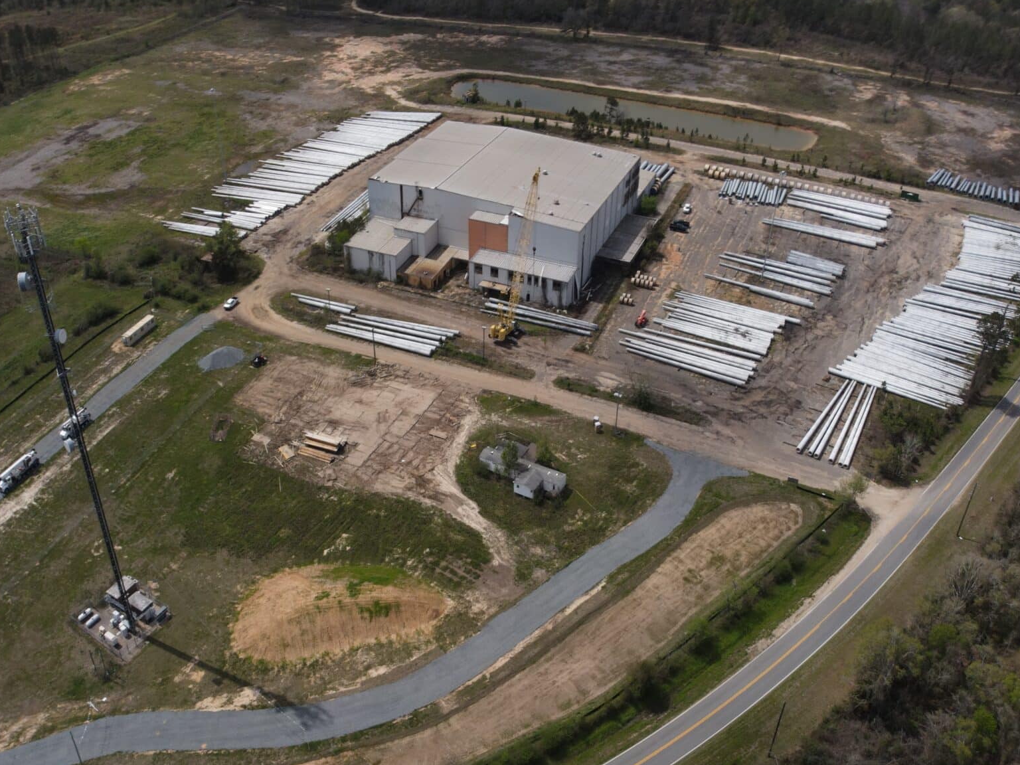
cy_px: 473
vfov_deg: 43.8
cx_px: 482
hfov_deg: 56.8
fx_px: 943
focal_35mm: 32
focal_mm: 4.5
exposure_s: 1/1250
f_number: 2.8
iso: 110
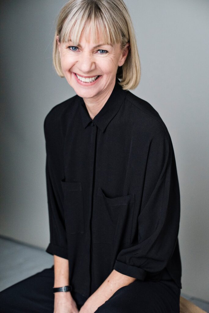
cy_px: 156
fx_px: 435
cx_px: 104
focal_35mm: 50
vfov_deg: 39.6
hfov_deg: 27.0
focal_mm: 50
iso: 3200
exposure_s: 1/250
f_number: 3.5
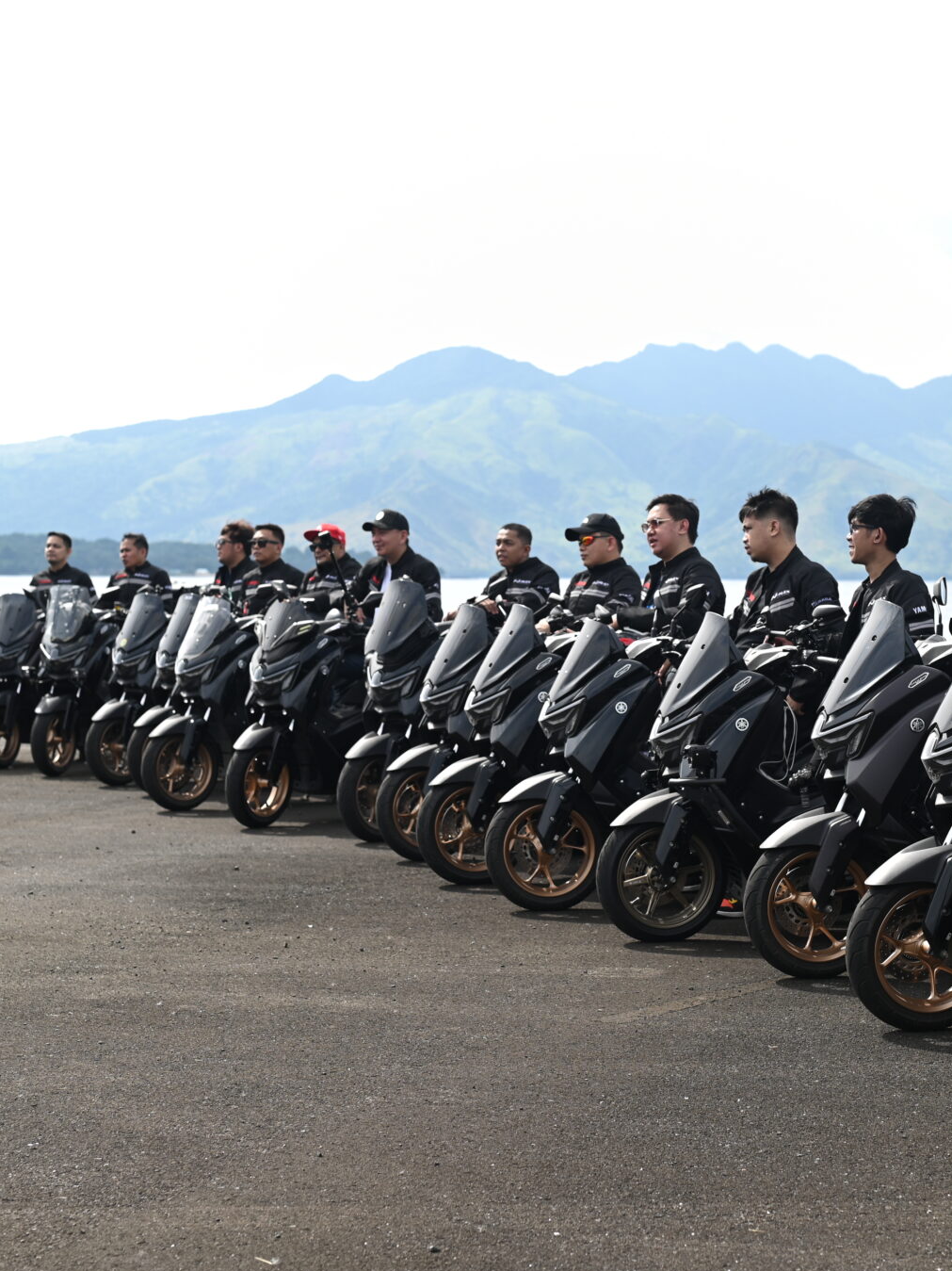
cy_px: 638
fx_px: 2678
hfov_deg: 20.1
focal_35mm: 73
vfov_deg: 26.7
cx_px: 617
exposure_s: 1/320
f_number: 4.5
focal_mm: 50
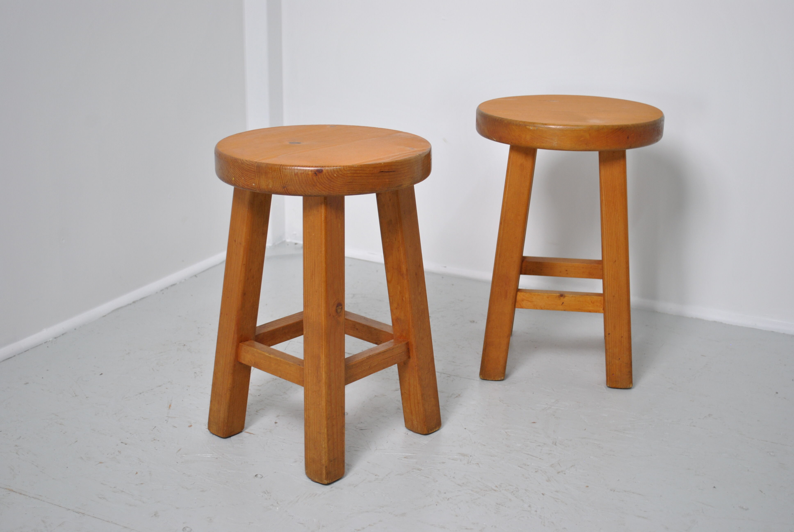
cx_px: 397
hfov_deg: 37.8
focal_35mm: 52
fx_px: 1159
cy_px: 266
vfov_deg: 25.8
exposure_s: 1/30
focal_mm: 35
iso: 280
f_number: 5
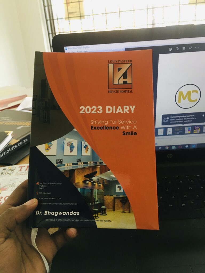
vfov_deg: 61.7
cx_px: 102
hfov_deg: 48.2
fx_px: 229
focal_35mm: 29
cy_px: 136
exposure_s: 1/33
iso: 80
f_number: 2.2
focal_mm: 4.15
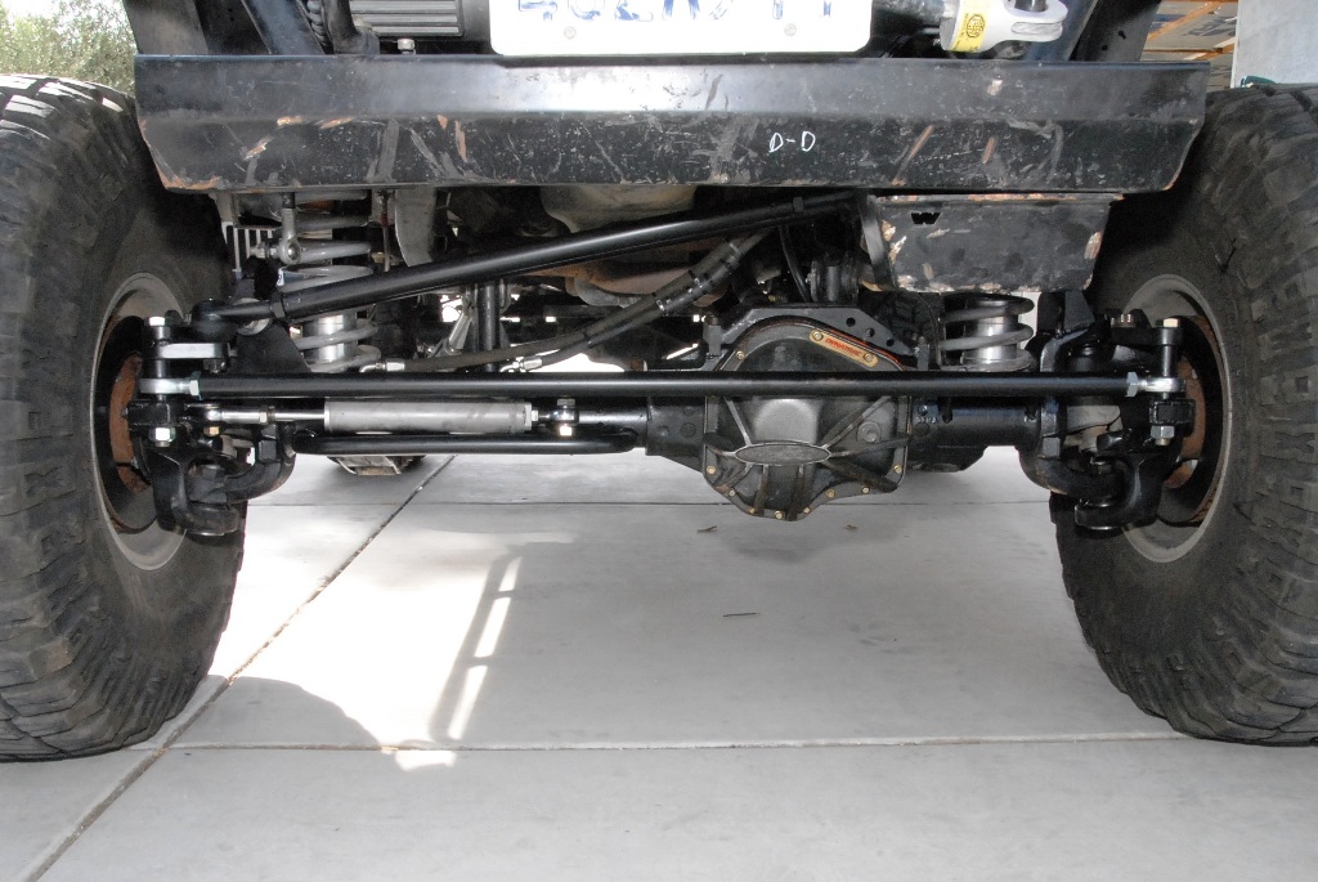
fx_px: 1209
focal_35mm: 33
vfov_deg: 40.1
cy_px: 441
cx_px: 659
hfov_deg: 57.2
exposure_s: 1/60
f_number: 22
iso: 1600
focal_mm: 22
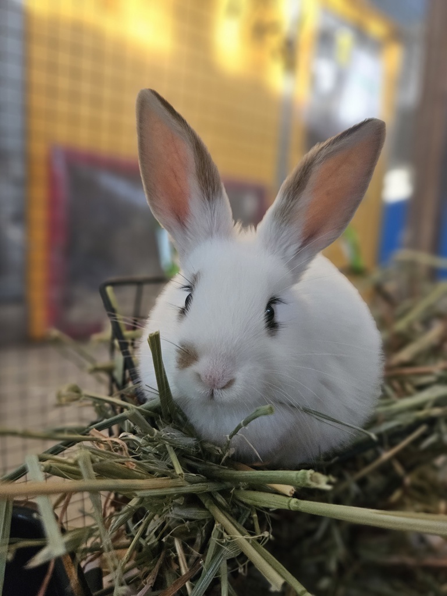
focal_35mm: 23
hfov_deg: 58.9
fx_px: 396
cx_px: 224
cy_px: 298
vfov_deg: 73.9
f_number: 1.8
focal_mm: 5.4
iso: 1000
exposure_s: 1/142
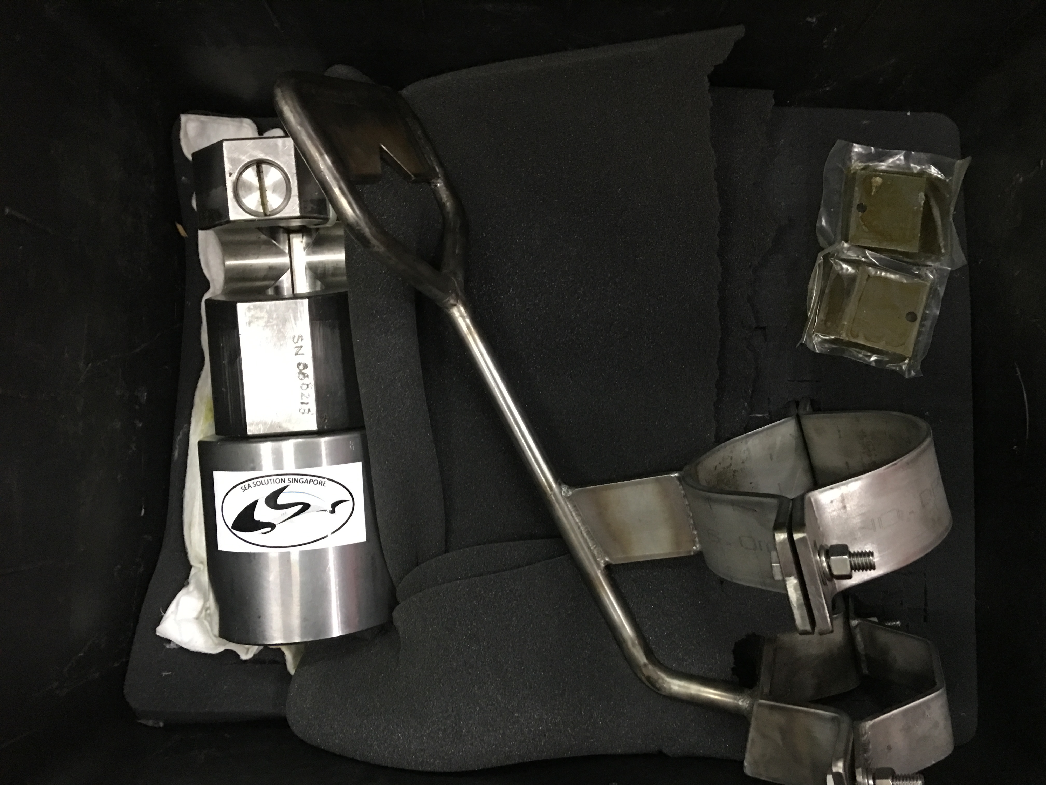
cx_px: 523
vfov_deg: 48.2
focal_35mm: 29
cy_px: 392
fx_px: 876
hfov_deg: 61.7
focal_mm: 4.15
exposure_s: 1/8
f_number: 2.2
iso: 160
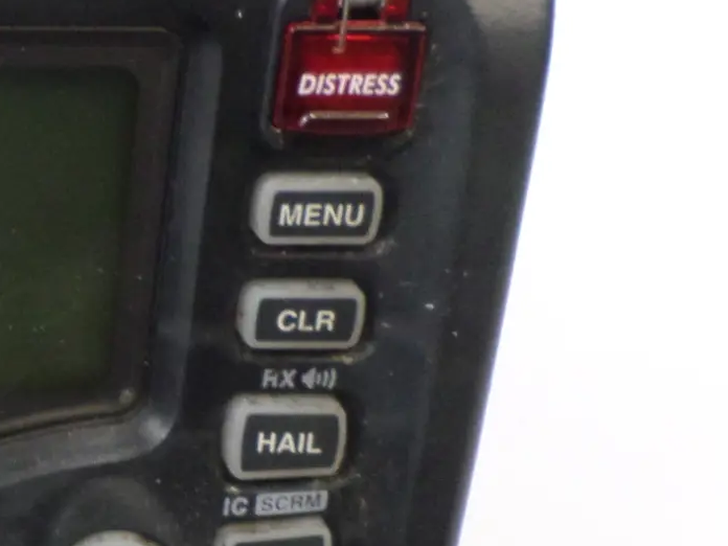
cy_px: 636
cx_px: -322
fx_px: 1935
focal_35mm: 92
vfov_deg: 15.5
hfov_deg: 19.0
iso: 160
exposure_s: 1/30
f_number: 2.5
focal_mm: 4.5
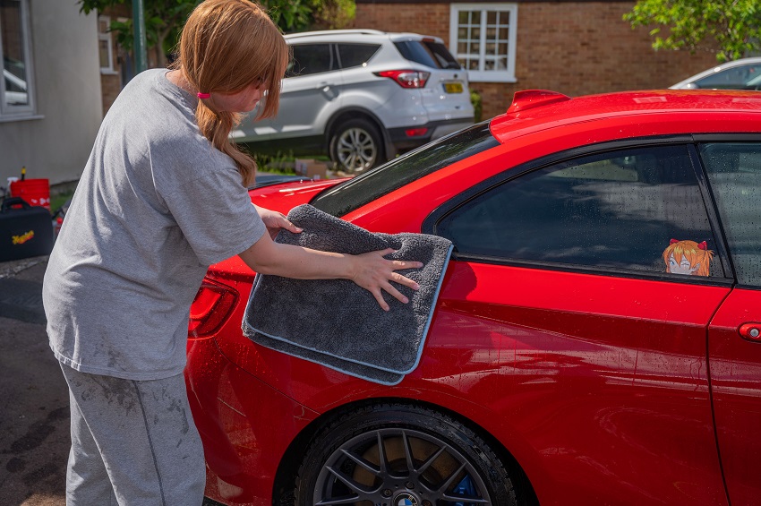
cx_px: 380
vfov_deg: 33.3
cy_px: 253
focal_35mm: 40
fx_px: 845
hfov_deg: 48.5
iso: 200
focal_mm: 40
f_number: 3.5
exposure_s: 1/400
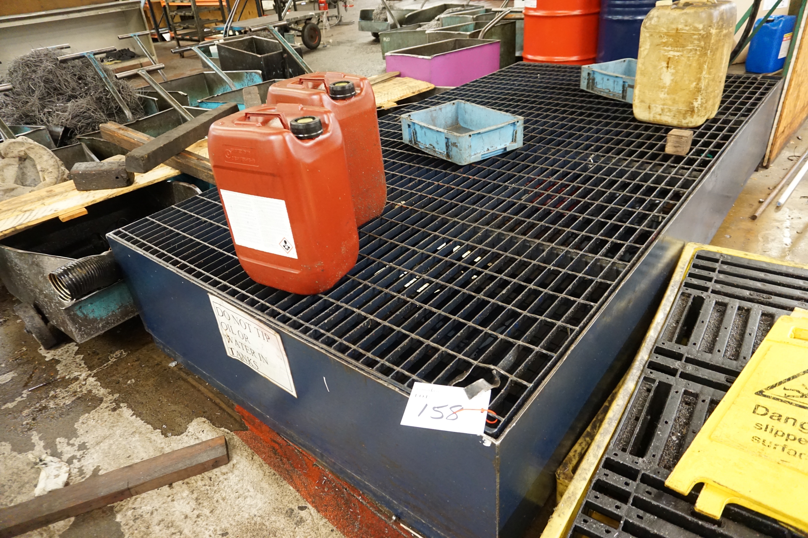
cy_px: 269
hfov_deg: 73.7
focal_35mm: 24
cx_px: 404
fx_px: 539
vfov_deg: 53.1
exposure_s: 1/40
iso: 3200
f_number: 3.5
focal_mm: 16
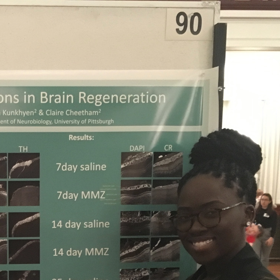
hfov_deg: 23.8
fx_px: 631
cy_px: 282
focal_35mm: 69
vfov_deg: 23.9
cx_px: -8
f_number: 2.2
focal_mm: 4.15
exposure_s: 1/15
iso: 320
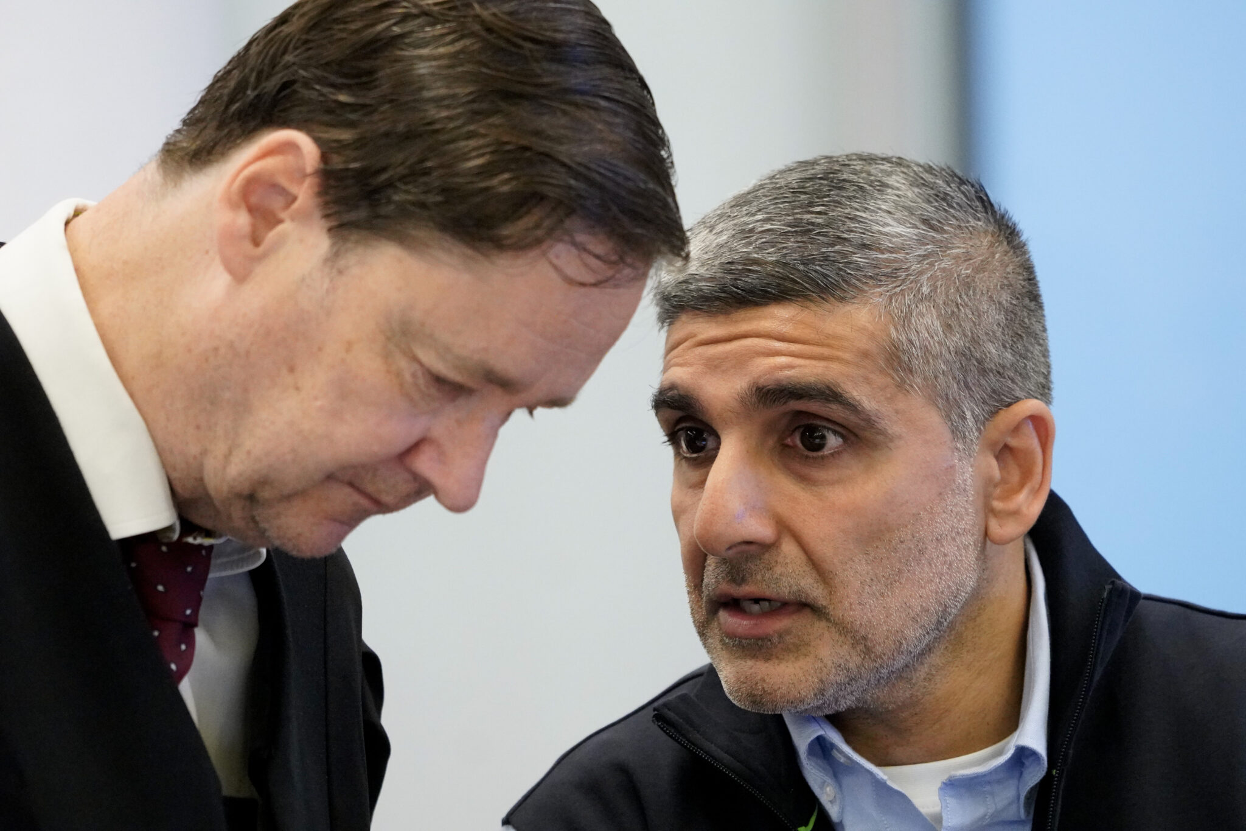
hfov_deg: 6.9
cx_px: 623
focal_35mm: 300
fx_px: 10382
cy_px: 416
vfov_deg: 4.6
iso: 6400
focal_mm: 200
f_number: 4
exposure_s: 1/250
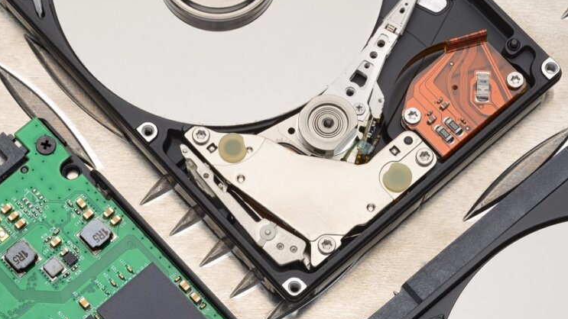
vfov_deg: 9.3
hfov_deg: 16.5
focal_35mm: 130
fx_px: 1958
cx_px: 230
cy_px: 285
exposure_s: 1/100
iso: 100
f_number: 16
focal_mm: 60
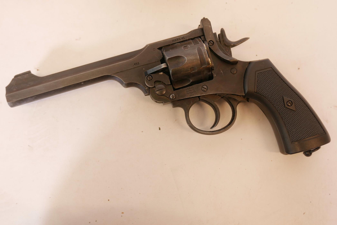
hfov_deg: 54.4
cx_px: 168
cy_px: 112
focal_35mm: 35
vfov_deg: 37.9
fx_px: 328
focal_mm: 15.9
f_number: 2.3
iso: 320
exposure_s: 1/80
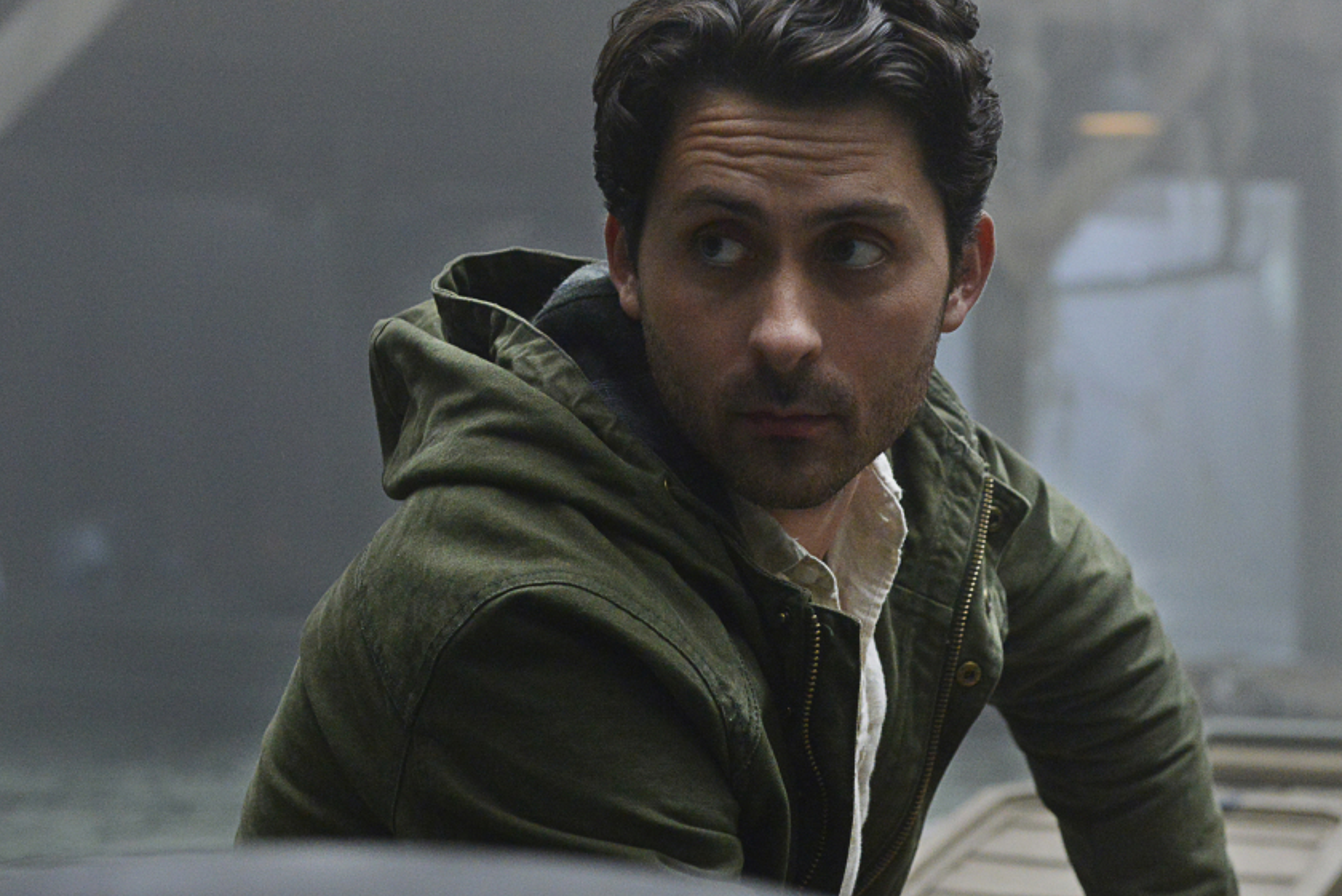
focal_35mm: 100
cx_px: 776
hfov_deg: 20.4
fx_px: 3730
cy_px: 440
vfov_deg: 13.7
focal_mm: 70
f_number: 5
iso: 6400
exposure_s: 1/320
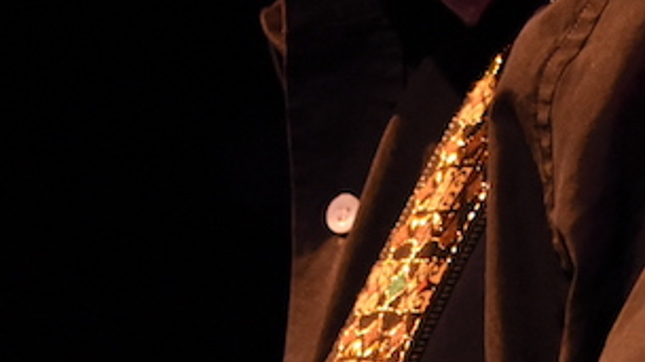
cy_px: 15
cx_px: 345
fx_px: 13757
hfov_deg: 2.7
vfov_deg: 1.5
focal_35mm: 805
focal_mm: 122
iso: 3200
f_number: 2.8
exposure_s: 1/180
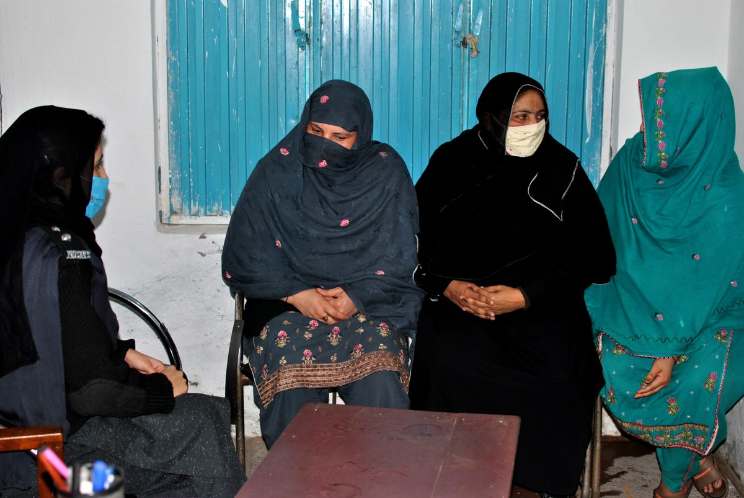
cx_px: 372
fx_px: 1086
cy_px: 249
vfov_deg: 25.8
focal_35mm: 52
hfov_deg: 37.8
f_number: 2.8
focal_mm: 35
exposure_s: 1/60
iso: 200
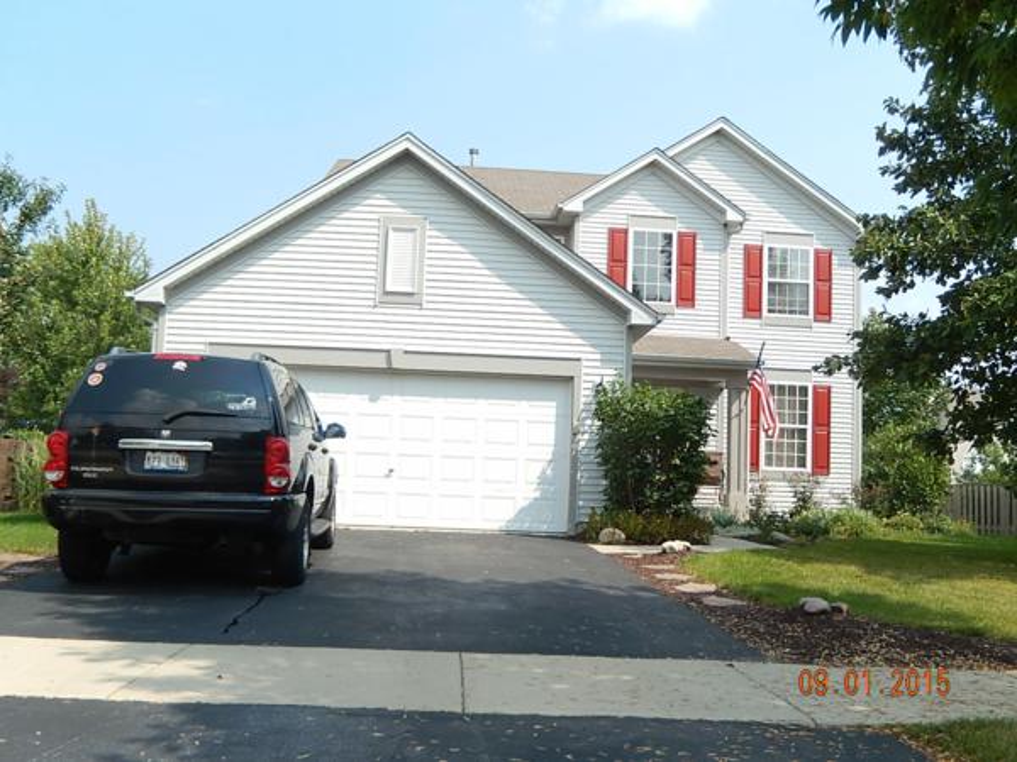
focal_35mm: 36
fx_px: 1058
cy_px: 381
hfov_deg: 51.4
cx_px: 508
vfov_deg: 39.7
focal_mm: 6.5
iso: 125
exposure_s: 1/640
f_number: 4
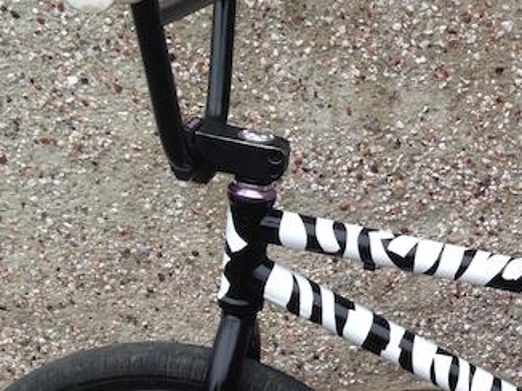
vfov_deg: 18.0
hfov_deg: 22.8
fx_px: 1221
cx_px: 573
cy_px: 337
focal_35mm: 81
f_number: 2.4
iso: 50
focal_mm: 4.12
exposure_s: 1/133
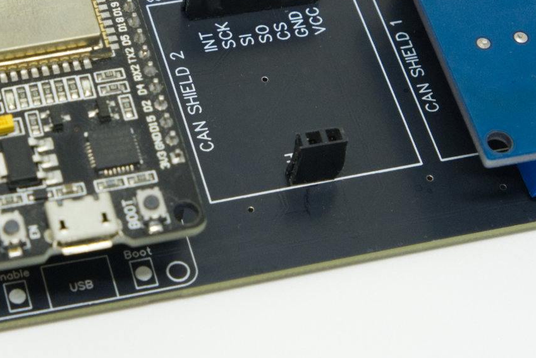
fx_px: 1474
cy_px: 110
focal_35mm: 99
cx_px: 124
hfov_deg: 20.4
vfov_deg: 13.8
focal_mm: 27.7
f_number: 8
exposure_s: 1/60
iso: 1250
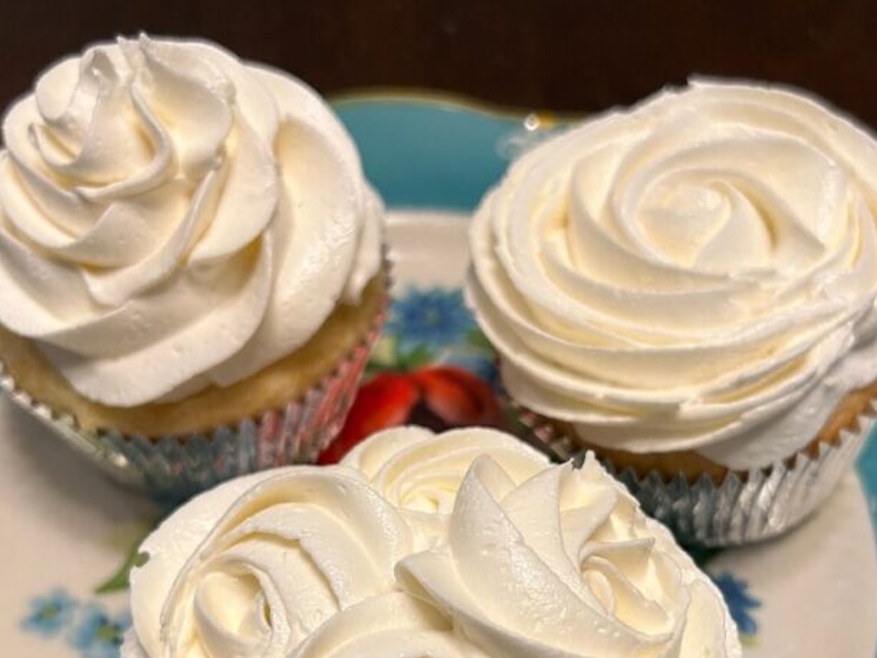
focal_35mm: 46
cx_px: 499
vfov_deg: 30.5
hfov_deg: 41.1
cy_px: 557
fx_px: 1166
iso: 100
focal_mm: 5.7
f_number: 1.5
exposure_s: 1/120
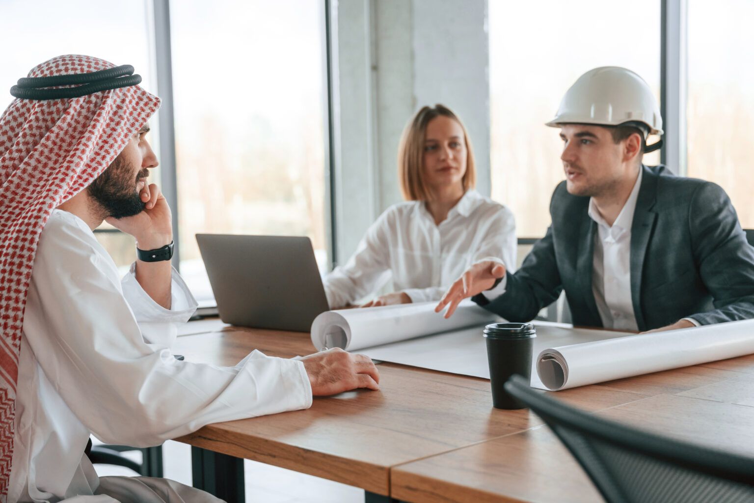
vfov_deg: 24.6
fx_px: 1152
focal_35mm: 55
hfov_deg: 36.2
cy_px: 252
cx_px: 377
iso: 800
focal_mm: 55
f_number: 3.5
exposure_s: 1/640
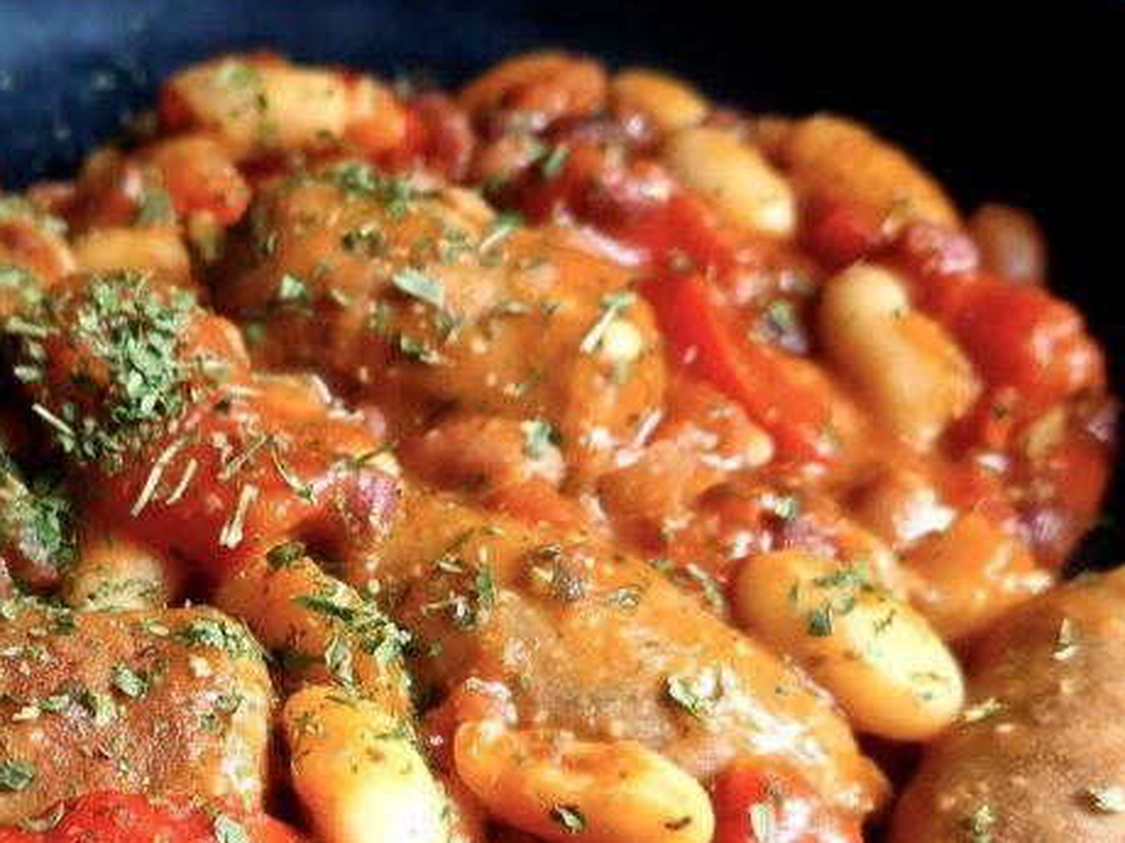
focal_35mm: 60
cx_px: 286
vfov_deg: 23.9
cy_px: 721
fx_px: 1950
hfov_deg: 31.6
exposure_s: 1/50
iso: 200
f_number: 1.8
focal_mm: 5.54
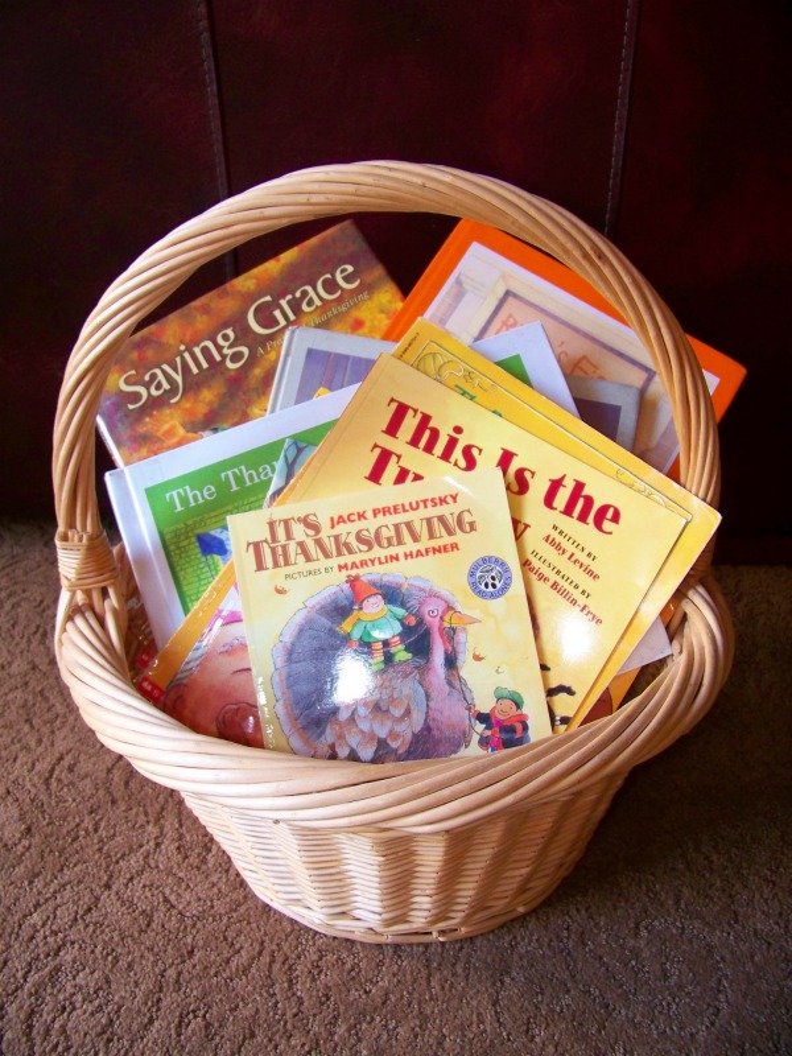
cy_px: 528
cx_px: 396
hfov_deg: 42.9
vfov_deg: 55.4
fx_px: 1007
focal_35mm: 33
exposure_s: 1/15
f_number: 2.8
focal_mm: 5.85
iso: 200
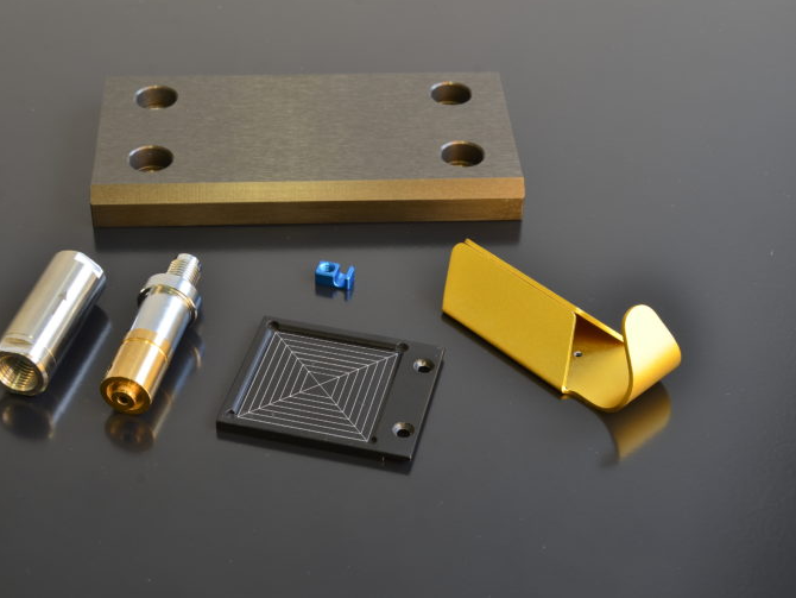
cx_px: 358
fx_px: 1518
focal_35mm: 66
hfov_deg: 29.4
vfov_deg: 22.3
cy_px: 298
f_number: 13
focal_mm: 40
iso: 100
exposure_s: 1/2
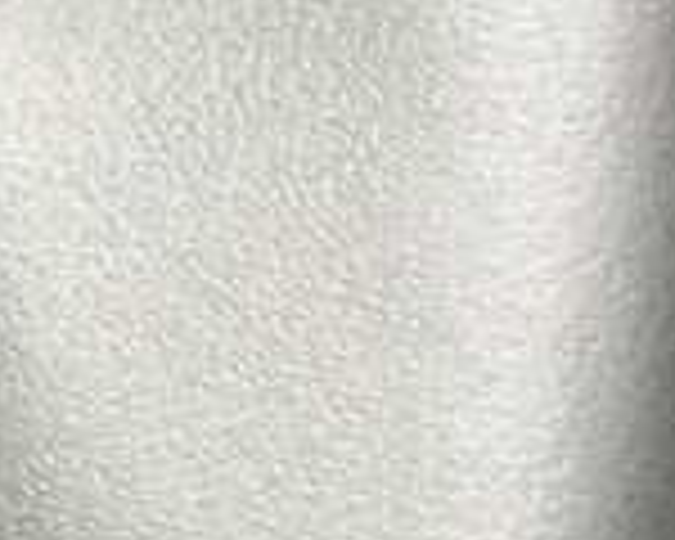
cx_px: -1058
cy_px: -9
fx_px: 6393
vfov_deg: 4.8
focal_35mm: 320
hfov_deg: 5.8
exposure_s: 1/40
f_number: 1.78
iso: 400
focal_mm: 6.86
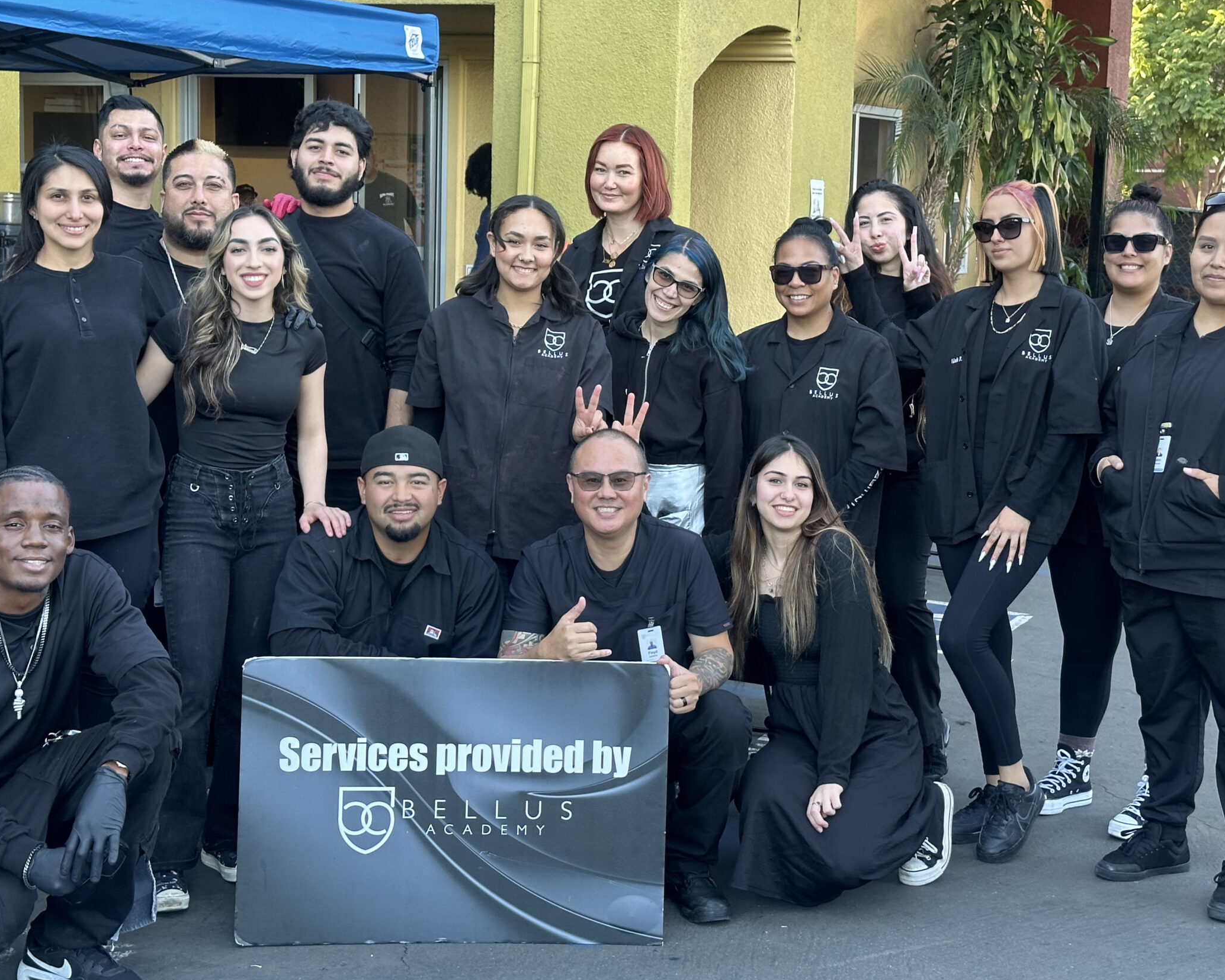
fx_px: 2103
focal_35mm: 58
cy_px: 425
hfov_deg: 32.5
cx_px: 622
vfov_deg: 26.2
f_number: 1.78
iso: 80
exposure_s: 1/121
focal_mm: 6.86
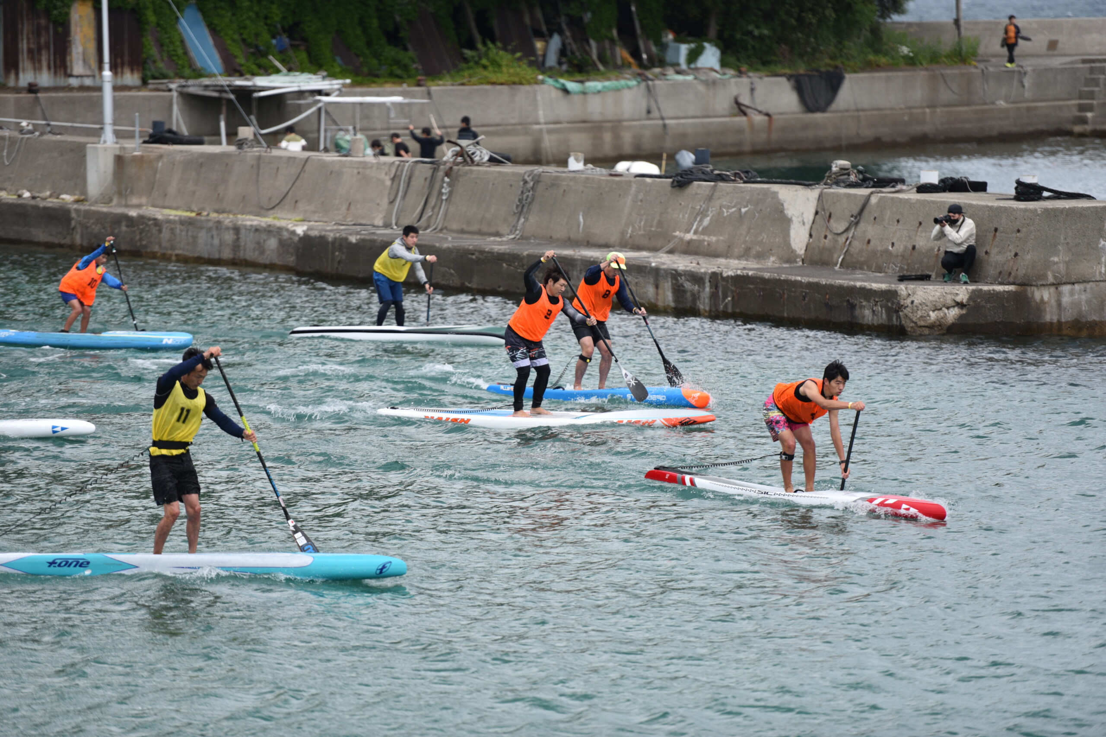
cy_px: 368
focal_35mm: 200
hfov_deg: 10.3
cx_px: 553
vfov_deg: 6.9
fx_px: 6144
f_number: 2.8
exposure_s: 1/1250
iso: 100
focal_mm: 200
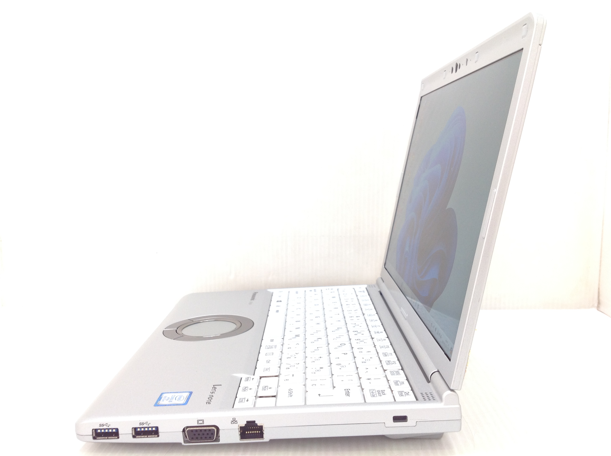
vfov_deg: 40.6
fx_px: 617
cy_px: 228
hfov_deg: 52.7
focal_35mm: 35
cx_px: 306
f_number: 2.4
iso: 50
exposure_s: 1/17
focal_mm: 4.28
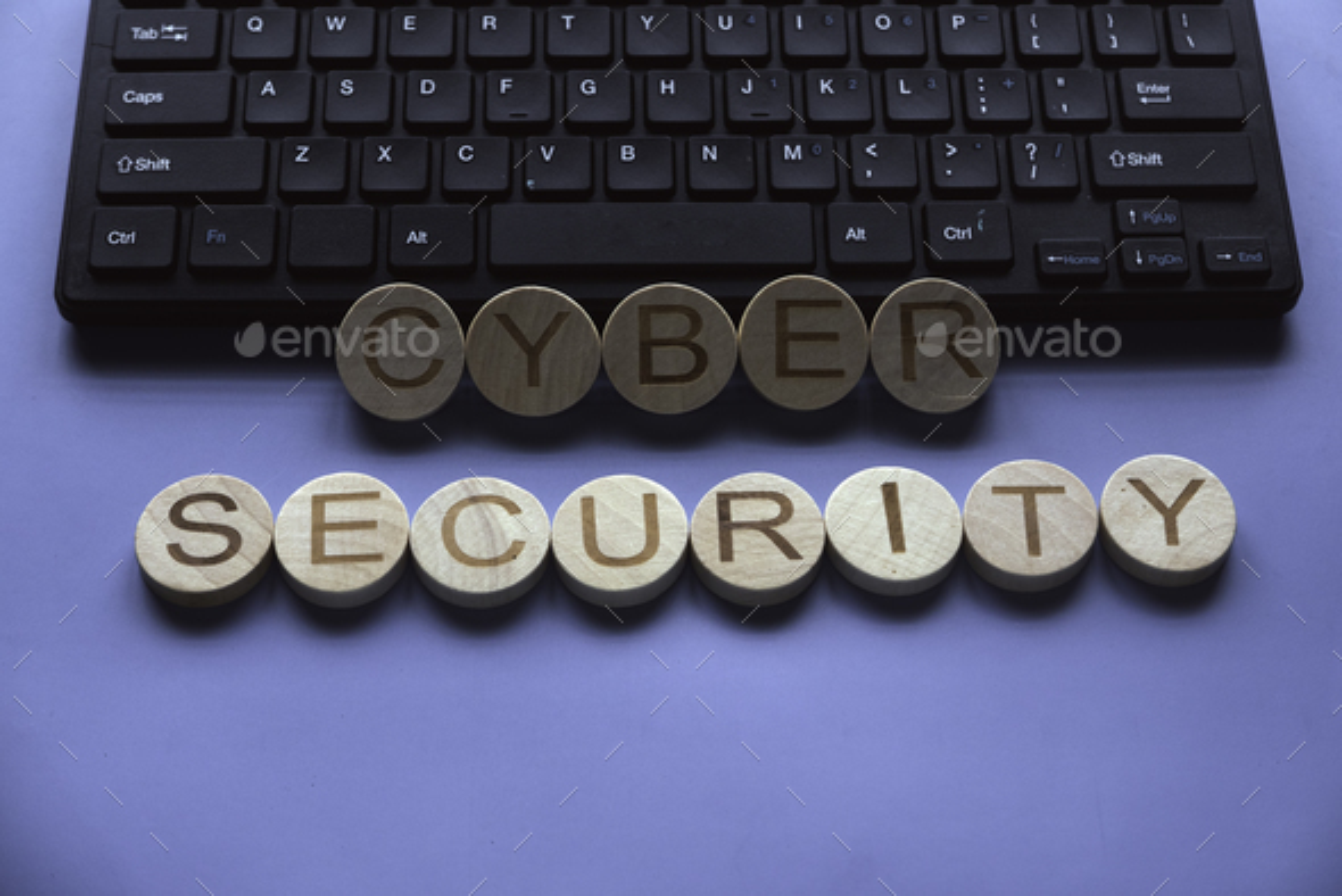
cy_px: 448
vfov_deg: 20.3
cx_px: 671
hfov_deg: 30.1
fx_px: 2499
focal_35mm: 67
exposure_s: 1/125
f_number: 4.5
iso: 200
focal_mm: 30.4
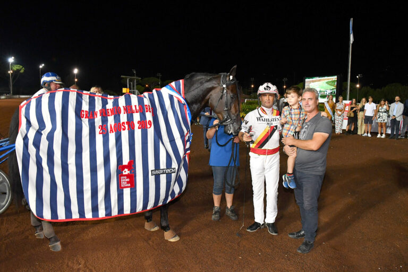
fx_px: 272
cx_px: 204
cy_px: 136
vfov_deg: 53.1
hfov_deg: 73.7
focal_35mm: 24
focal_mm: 16
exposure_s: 1/250
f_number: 5.6
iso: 1600
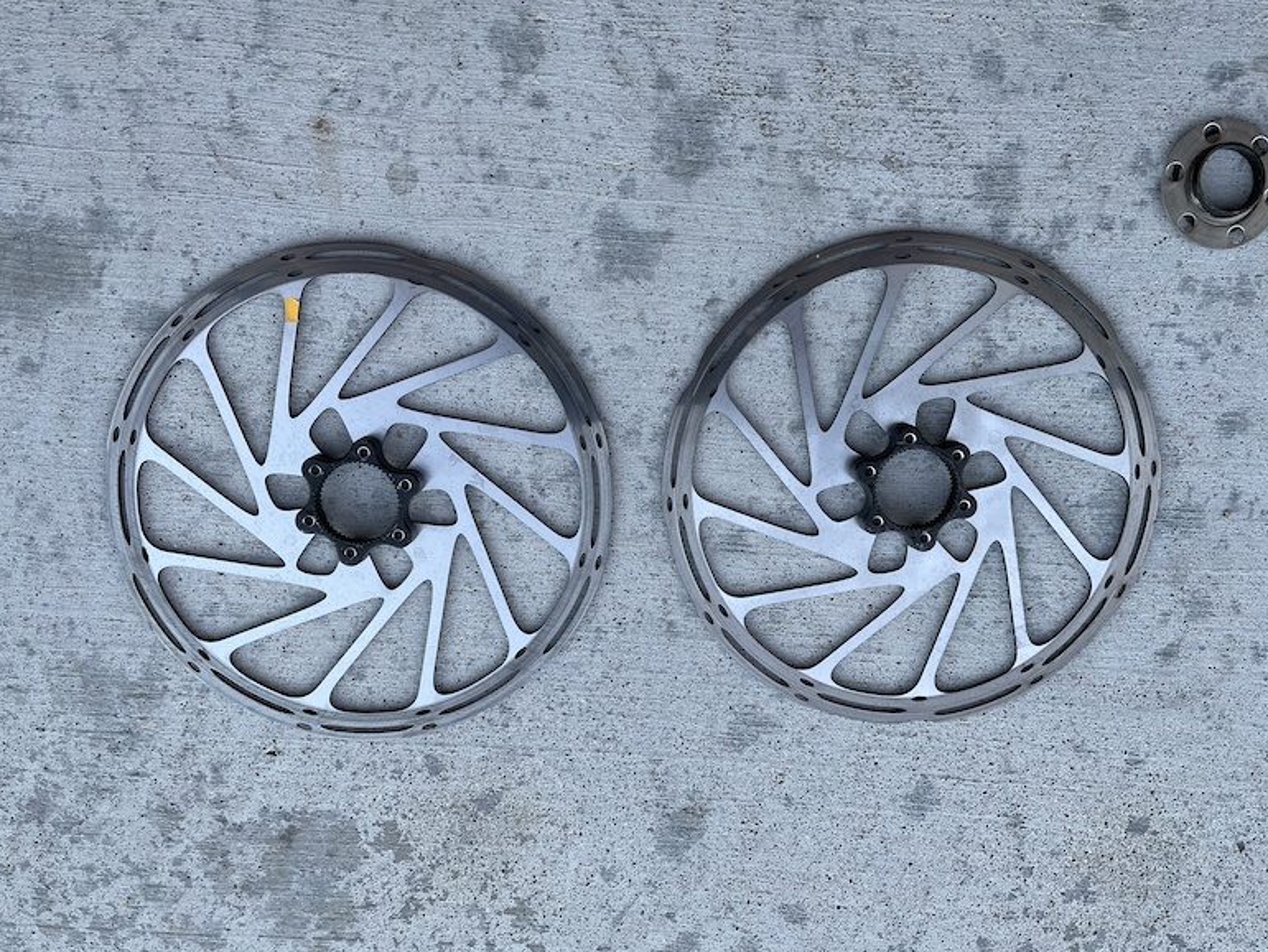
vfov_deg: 51.4
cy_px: 489
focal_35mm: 27
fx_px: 989
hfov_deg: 65.3
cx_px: 646
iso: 50
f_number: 1.6
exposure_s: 1/121
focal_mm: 5.1
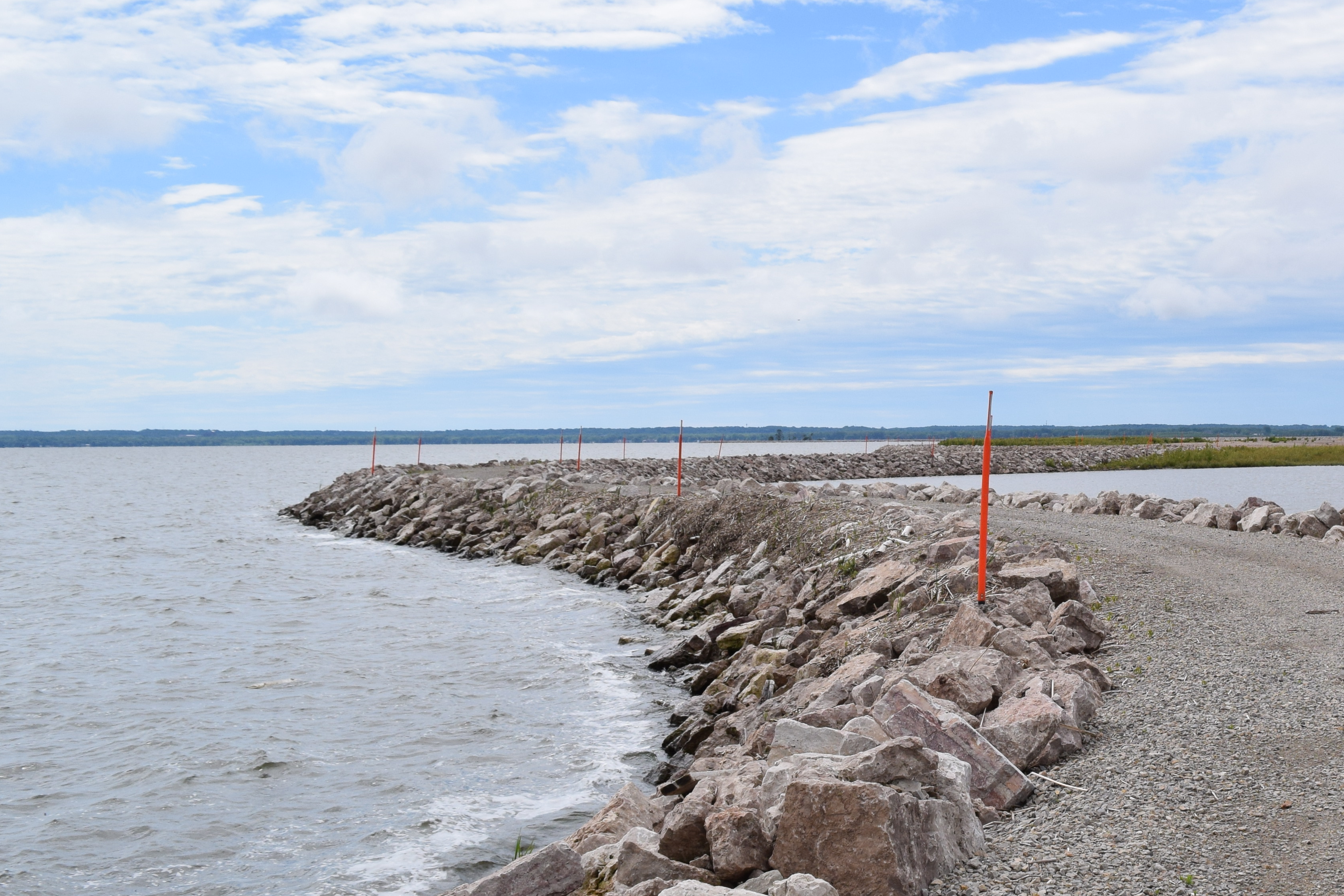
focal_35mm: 48
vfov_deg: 28.1
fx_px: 1792
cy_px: 430
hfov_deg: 39.2
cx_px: 1115
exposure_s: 1/2000
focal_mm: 18
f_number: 8
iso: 360
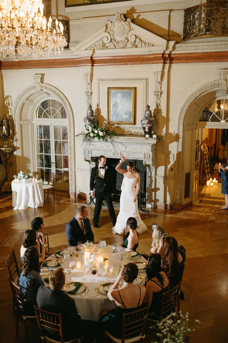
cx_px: 114
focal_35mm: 35
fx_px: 333
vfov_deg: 54.5
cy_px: 172
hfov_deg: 37.8
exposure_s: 1/200
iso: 1600
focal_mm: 35
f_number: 2.5
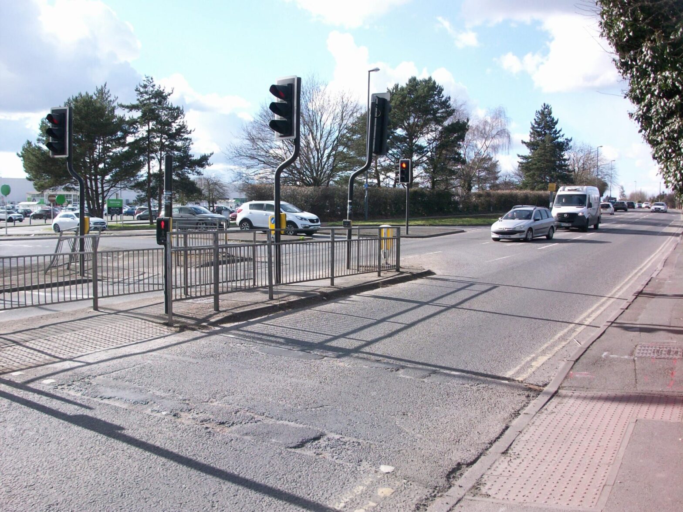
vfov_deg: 41.8
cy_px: 256
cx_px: 342
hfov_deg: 54.0
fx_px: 671
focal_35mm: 34
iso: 64
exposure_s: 1/461
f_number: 2.8
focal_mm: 5.7
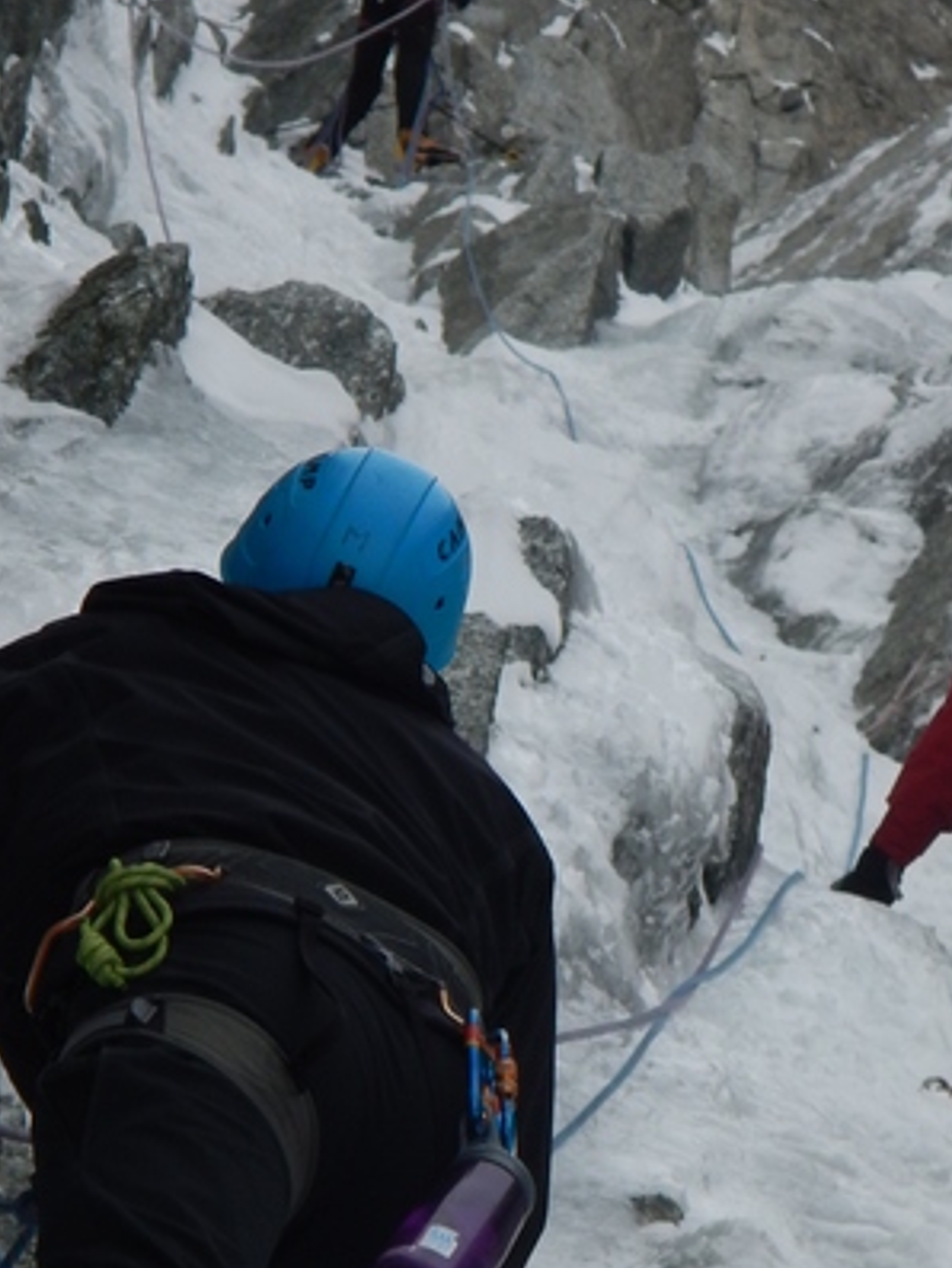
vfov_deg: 7.0
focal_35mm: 282
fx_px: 10335
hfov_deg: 5.3
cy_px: 1073
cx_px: 751
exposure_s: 1/500
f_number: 4.8
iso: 125
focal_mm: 25
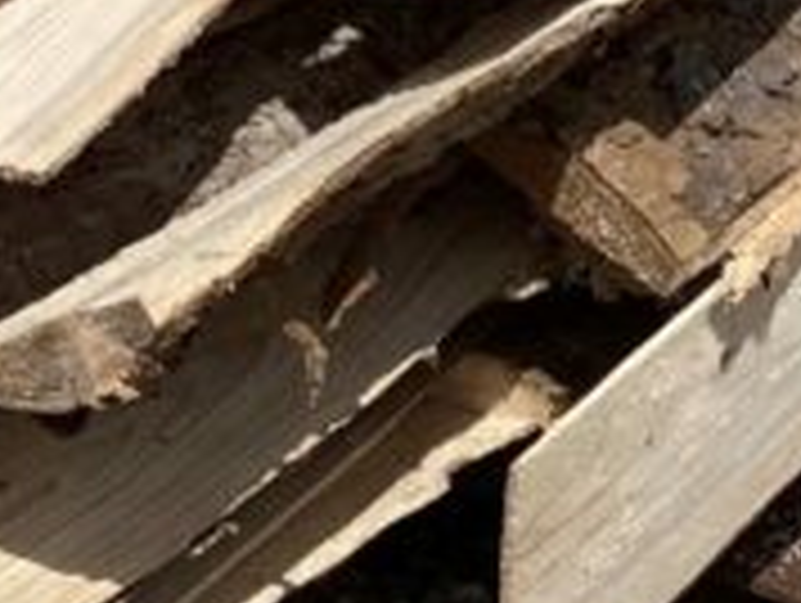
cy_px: -842
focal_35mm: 175
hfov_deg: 11.2
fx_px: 4055
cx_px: 716
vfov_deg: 7.9
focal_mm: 4.25
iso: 32
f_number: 1.8
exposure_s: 1/6410
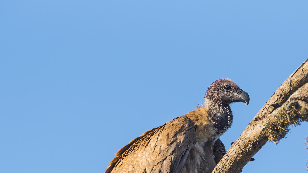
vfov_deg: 1.3
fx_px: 7554
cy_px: 173
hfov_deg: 2.3
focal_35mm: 925
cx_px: 232
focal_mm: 500
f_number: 5.6
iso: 320
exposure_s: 1/1250
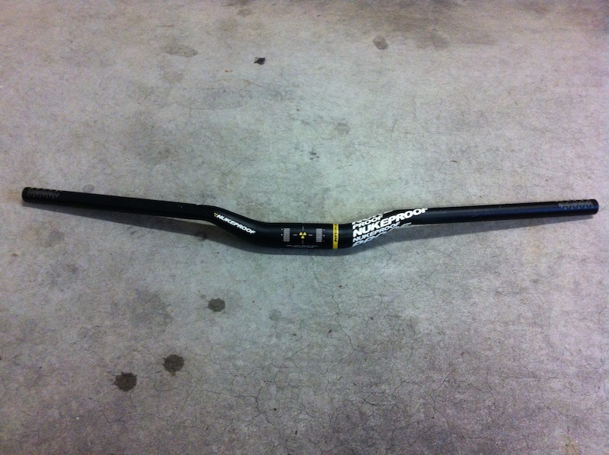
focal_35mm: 35
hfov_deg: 52.7
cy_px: 228
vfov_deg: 40.6
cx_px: 304
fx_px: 615
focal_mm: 3.85
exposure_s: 1/15
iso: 250
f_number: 2.8
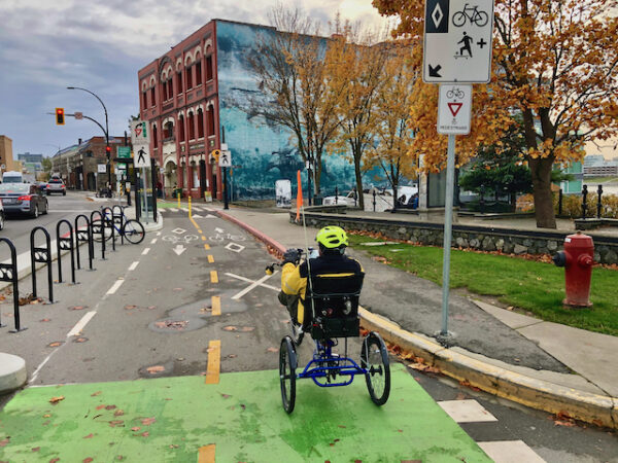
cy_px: 232
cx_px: 309
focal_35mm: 28
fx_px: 500
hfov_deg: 63.4
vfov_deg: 49.7
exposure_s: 1/428
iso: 20
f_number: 1.8
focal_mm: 3.99
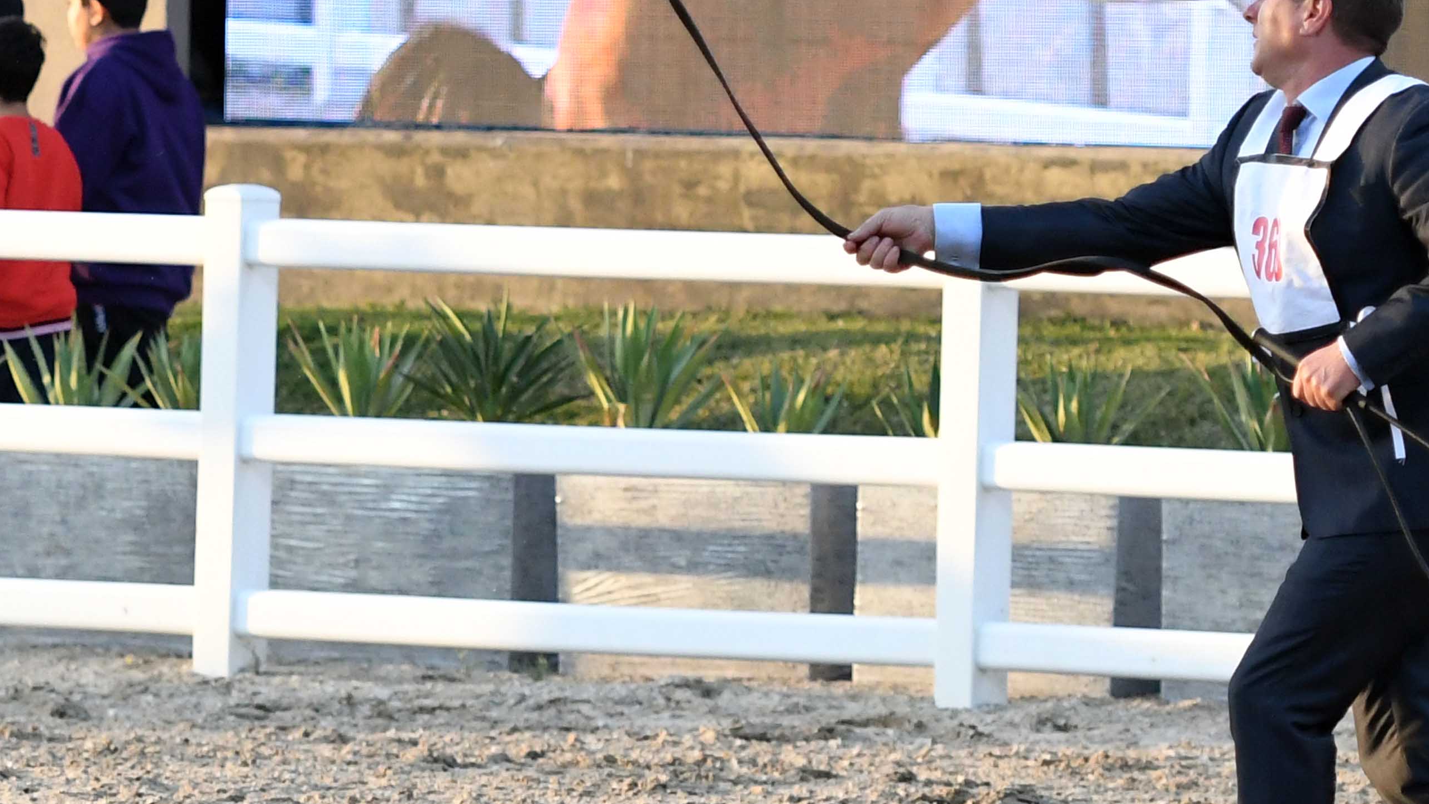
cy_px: 182
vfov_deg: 3.2
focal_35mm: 385
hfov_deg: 5.6
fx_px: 14587
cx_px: 204
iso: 1000
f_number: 2.8
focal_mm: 116
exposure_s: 1/3200
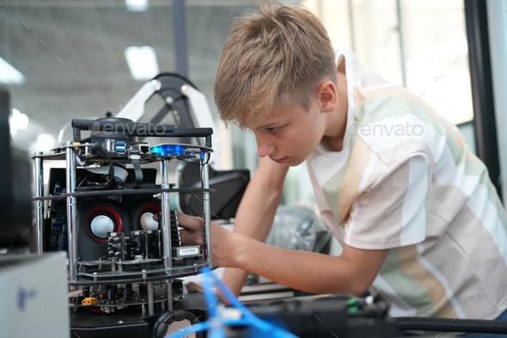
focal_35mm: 37
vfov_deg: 35.9
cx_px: 254
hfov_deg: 51.9
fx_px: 521
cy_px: 169
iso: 2500
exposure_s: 1/386
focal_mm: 37
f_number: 2
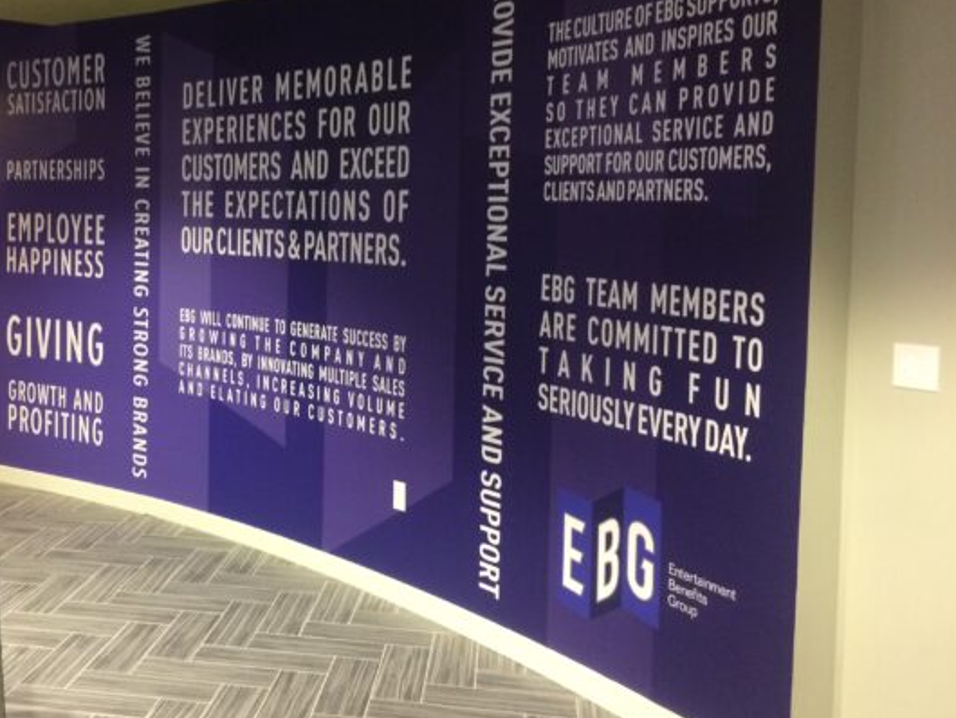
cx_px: 283
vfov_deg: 34.2
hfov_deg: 43.8
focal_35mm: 42
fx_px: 1160
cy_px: 278
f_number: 2.2
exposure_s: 1/17
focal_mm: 4.15
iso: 320
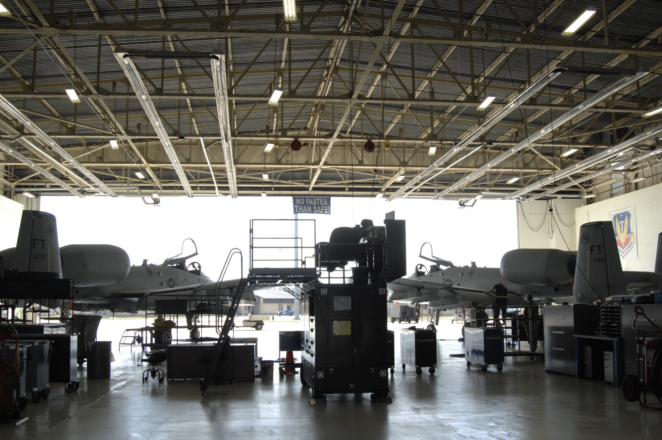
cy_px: 220
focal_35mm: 36
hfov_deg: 53.2
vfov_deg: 36.8
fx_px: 661
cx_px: 331
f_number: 10
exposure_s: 1/125
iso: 320
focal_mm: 24
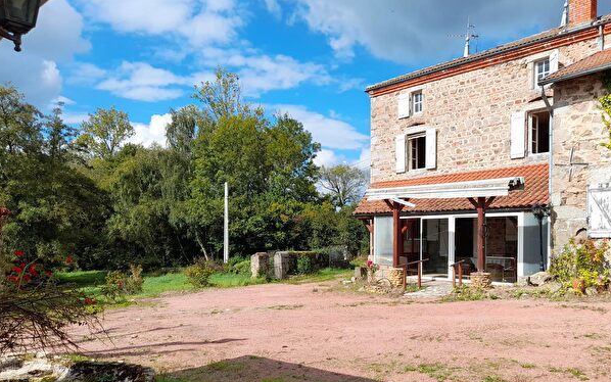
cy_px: 251
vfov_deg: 40.2
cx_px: 336
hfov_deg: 61.1
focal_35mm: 31
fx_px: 516
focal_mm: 4.6
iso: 20
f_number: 2
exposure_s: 1/790
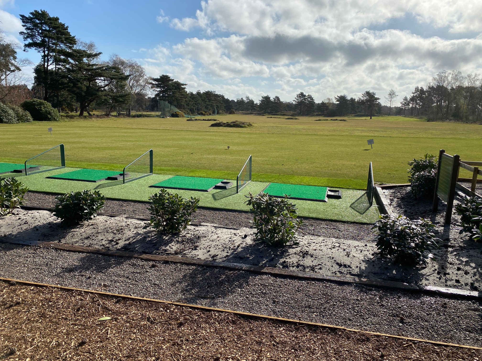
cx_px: 241
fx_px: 362
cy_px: 180
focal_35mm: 26
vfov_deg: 53.1
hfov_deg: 67.3
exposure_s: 1/4292
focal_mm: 4.25
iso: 32
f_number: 1.8
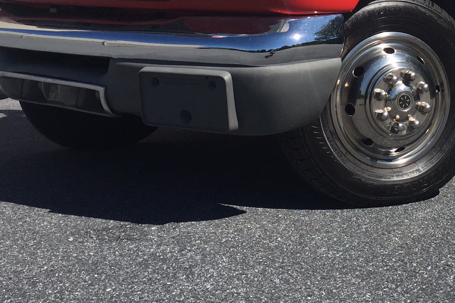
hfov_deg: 30.7
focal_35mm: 63
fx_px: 796
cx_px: 398
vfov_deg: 20.5
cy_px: -34
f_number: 2.2
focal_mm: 4.15
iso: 32
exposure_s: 1/3597
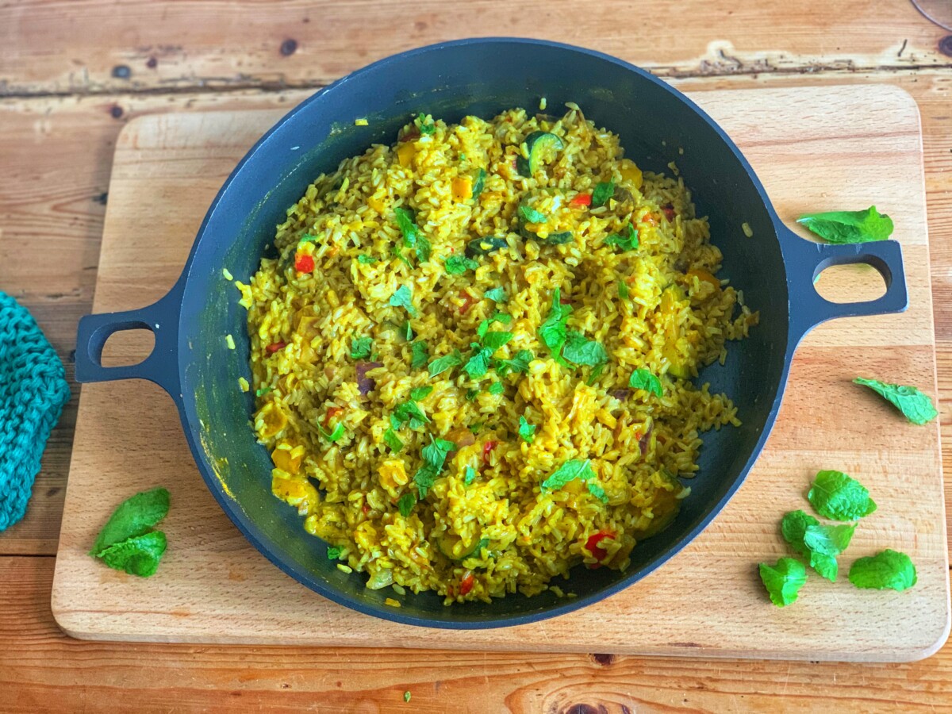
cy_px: 357
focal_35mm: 52
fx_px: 1430
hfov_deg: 36.8
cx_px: 476
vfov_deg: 28.0
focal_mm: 6
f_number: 2.4
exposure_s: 1/60
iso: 160
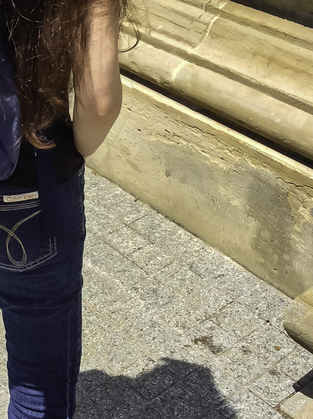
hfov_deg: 19.7
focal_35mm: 73
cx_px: 30
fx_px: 882
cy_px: 36
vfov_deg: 25.8
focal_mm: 3.3
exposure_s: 1/1000
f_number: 2.4
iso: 32
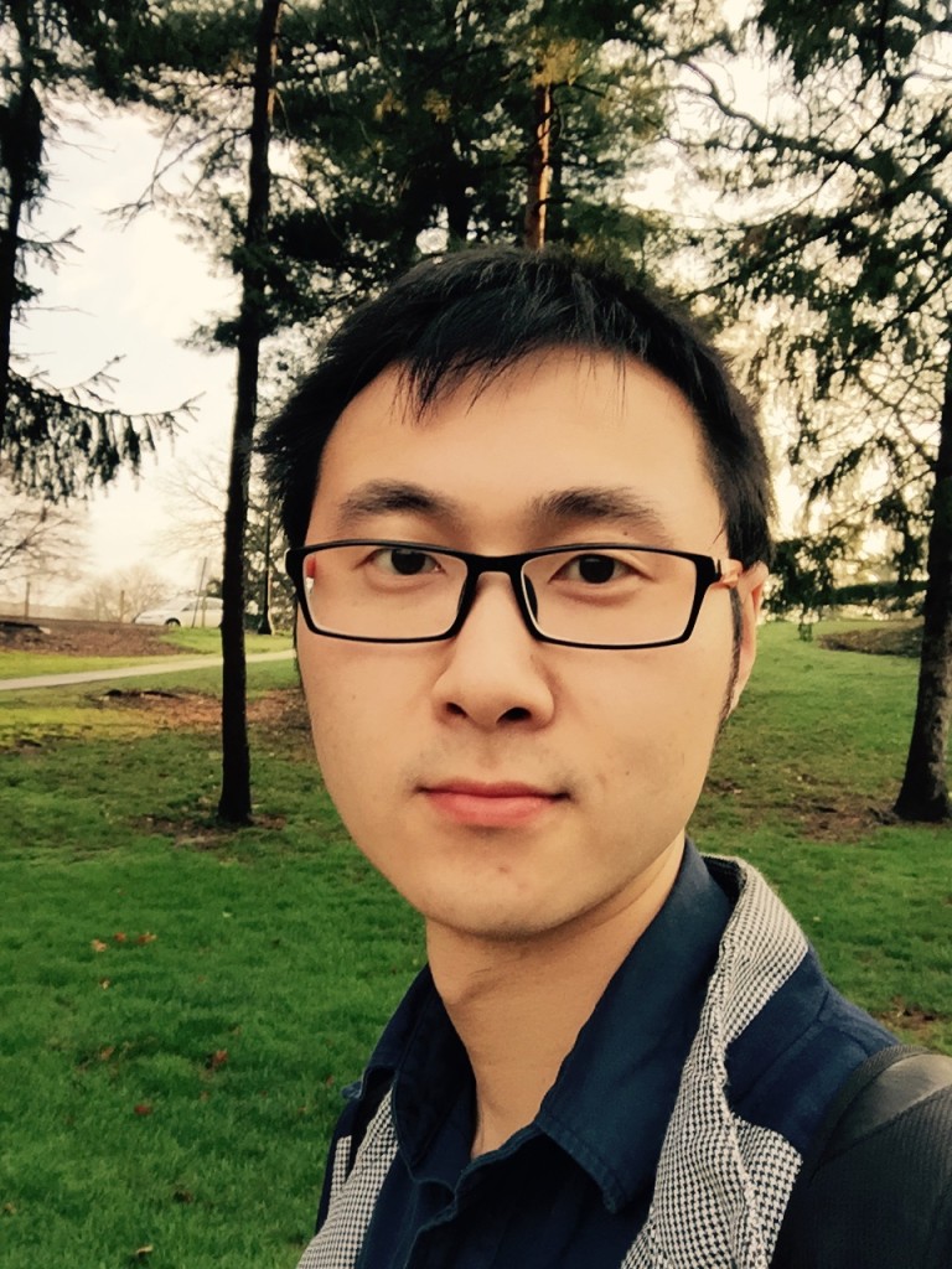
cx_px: 476
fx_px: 1137
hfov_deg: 45.4
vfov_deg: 58.4
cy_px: 634
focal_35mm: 31
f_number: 2.2
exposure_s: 1/120
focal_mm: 2.65
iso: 40
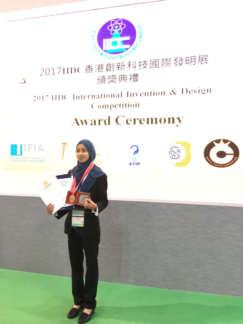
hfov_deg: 48.2
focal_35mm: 29
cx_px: 122
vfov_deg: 61.7
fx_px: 271
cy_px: 162
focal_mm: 4.15
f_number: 2.2
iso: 250
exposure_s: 1/33
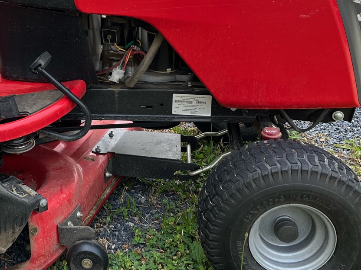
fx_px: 626
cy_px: 46
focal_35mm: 60
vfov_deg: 24.0
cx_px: 18
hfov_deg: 30.4
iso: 50
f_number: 1.6
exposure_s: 1/487
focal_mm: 5.1
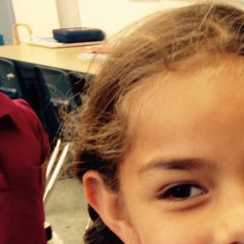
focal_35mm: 118
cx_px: 488
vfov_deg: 14.4
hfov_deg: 12.9
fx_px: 941
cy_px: 271
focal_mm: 4.12
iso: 125
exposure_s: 1/20
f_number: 2.4
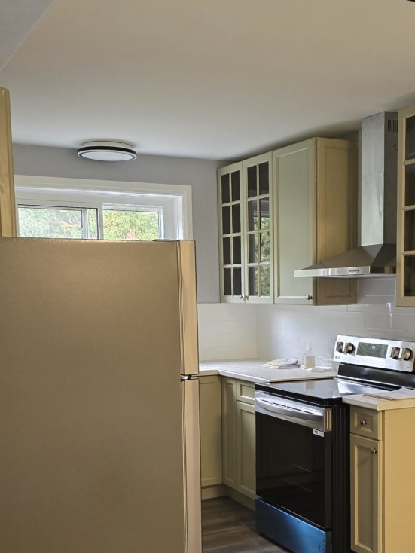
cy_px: 363
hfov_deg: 30.6
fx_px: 751
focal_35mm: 47
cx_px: 287
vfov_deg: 40.0
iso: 500
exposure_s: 1/120
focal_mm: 6.3
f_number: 1.7
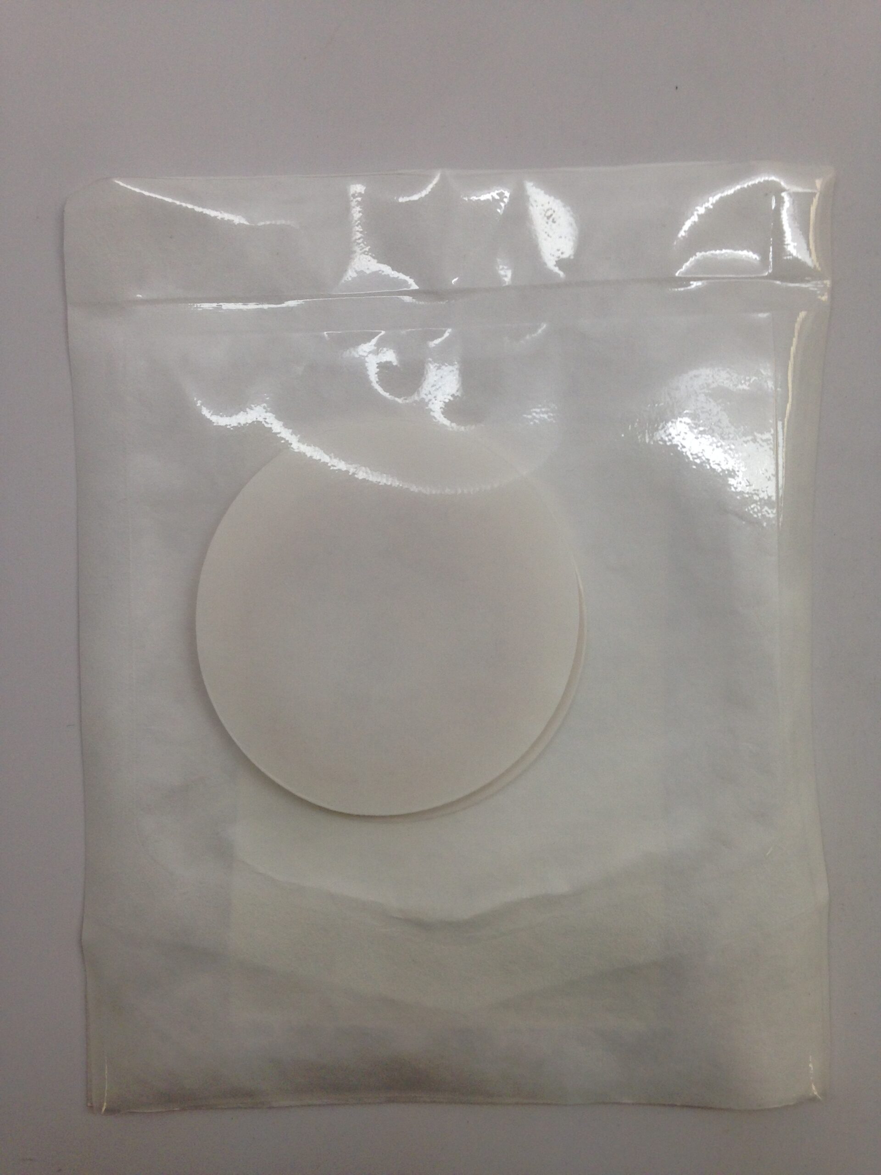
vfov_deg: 55.4
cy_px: 588
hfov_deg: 42.9
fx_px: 1120
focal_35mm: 33
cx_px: 440
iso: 64
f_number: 2.4
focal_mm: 4.12
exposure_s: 1/120
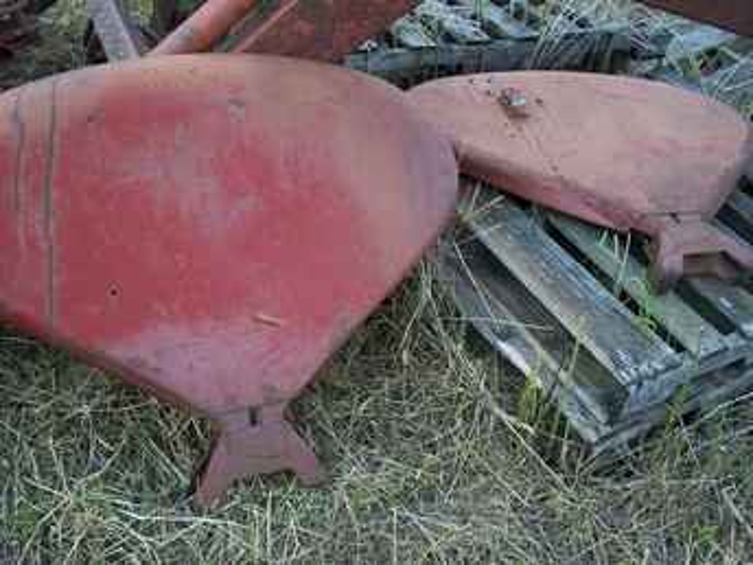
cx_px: 376
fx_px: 848
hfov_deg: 47.9
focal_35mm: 39
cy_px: 282
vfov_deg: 36.8
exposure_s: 1/125
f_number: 3.4
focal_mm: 8
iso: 100
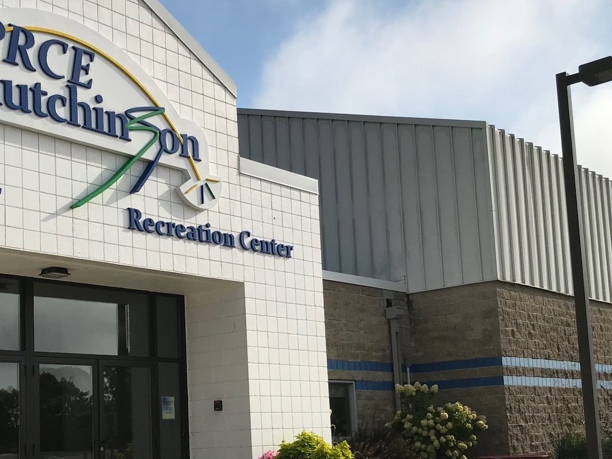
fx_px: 919
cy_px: 316
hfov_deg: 36.5
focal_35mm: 52
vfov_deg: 27.8
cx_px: 208
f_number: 1.8
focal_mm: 3.99
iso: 20
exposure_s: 1/4808
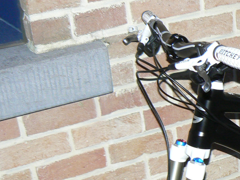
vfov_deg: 15.5
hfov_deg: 19.8
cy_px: 194
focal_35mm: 93
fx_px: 645
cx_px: 291
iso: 100
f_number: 2.8
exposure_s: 1/30
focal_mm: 6
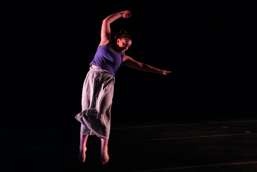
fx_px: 271
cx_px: 120
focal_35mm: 38
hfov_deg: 50.7
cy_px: 91
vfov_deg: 35.1
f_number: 3.5
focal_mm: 35
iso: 2000
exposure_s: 1/200
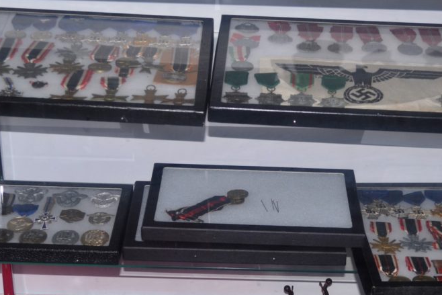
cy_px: 207
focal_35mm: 84
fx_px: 1031
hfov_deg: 24.2
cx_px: 217
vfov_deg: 16.2
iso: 100
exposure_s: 1/60
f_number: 5
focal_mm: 36
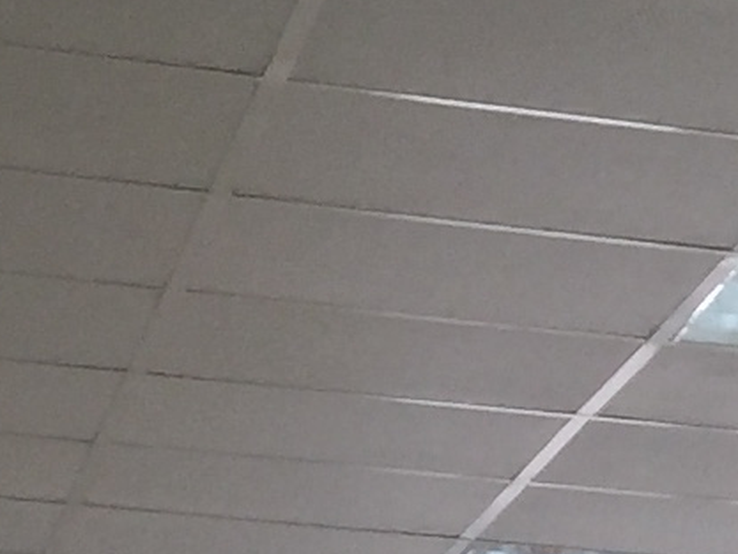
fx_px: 4841
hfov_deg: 7.7
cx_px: 2097
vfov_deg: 5.9
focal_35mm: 227
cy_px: 1835
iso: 40
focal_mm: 4.15
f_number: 2.2
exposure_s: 1/17
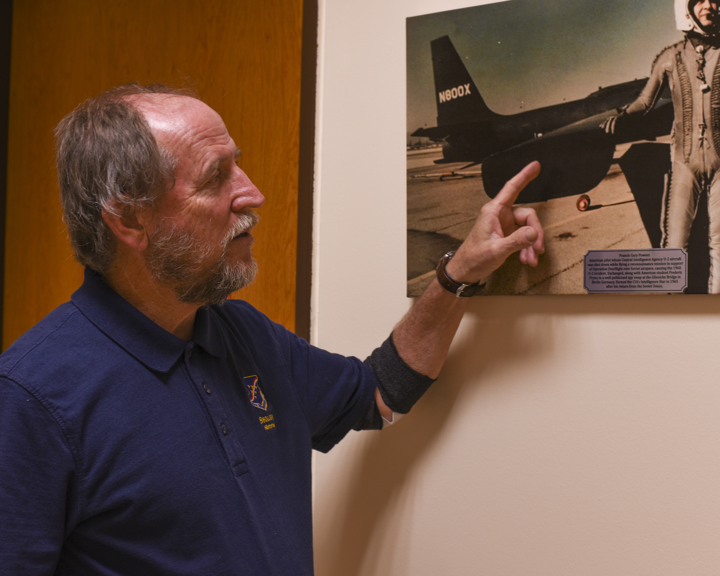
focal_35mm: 57
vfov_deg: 26.7
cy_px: 285
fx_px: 1215
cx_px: 373
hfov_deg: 33.0
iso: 320
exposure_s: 1/50
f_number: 5.6
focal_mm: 50
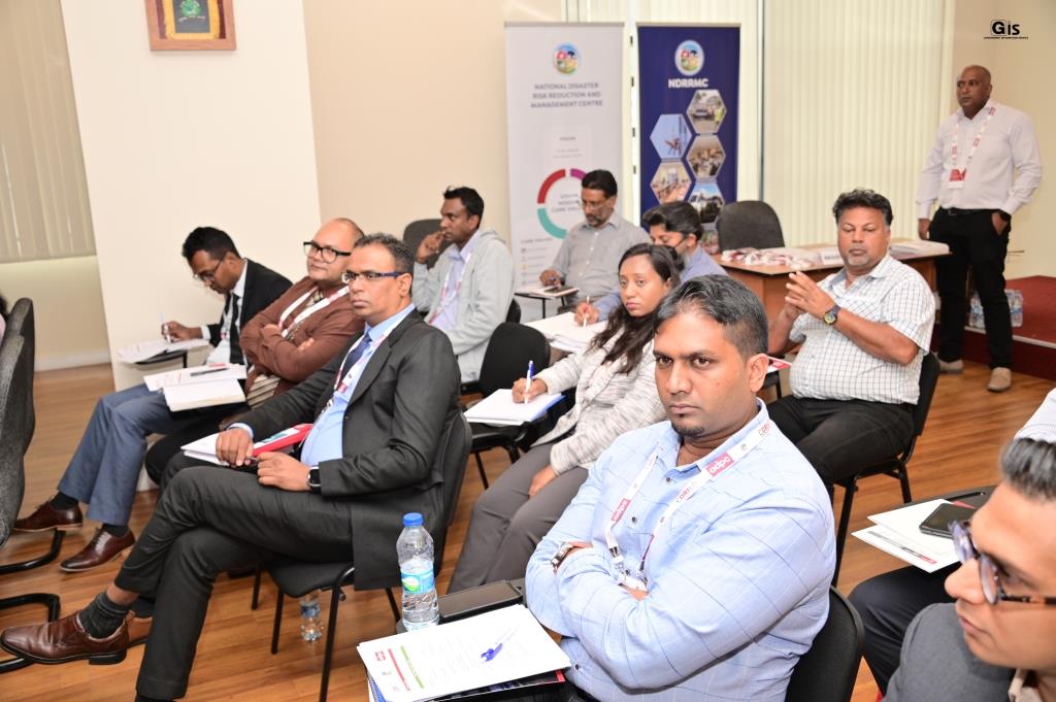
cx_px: 528
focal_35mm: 35
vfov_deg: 37.8
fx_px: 1026
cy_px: 351
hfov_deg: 54.5
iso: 1000
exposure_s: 1/200
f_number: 5.6
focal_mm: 35
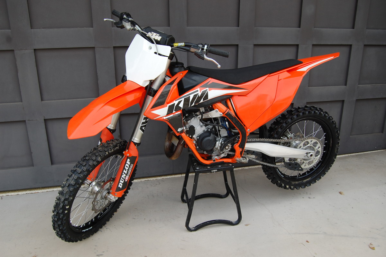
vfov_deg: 47.9
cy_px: 128
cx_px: 193
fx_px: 289
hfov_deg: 67.4
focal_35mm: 27
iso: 200
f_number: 5.6
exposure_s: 1/125
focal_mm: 18
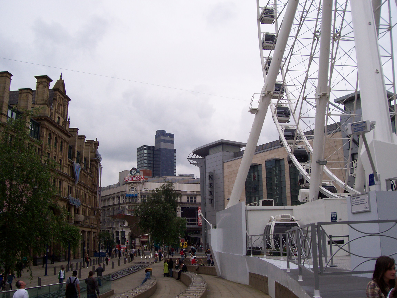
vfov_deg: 41.8
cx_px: 198
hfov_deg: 54.0
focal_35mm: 34
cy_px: 149
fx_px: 390
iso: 80
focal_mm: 5.6
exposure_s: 1/641
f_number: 5.1
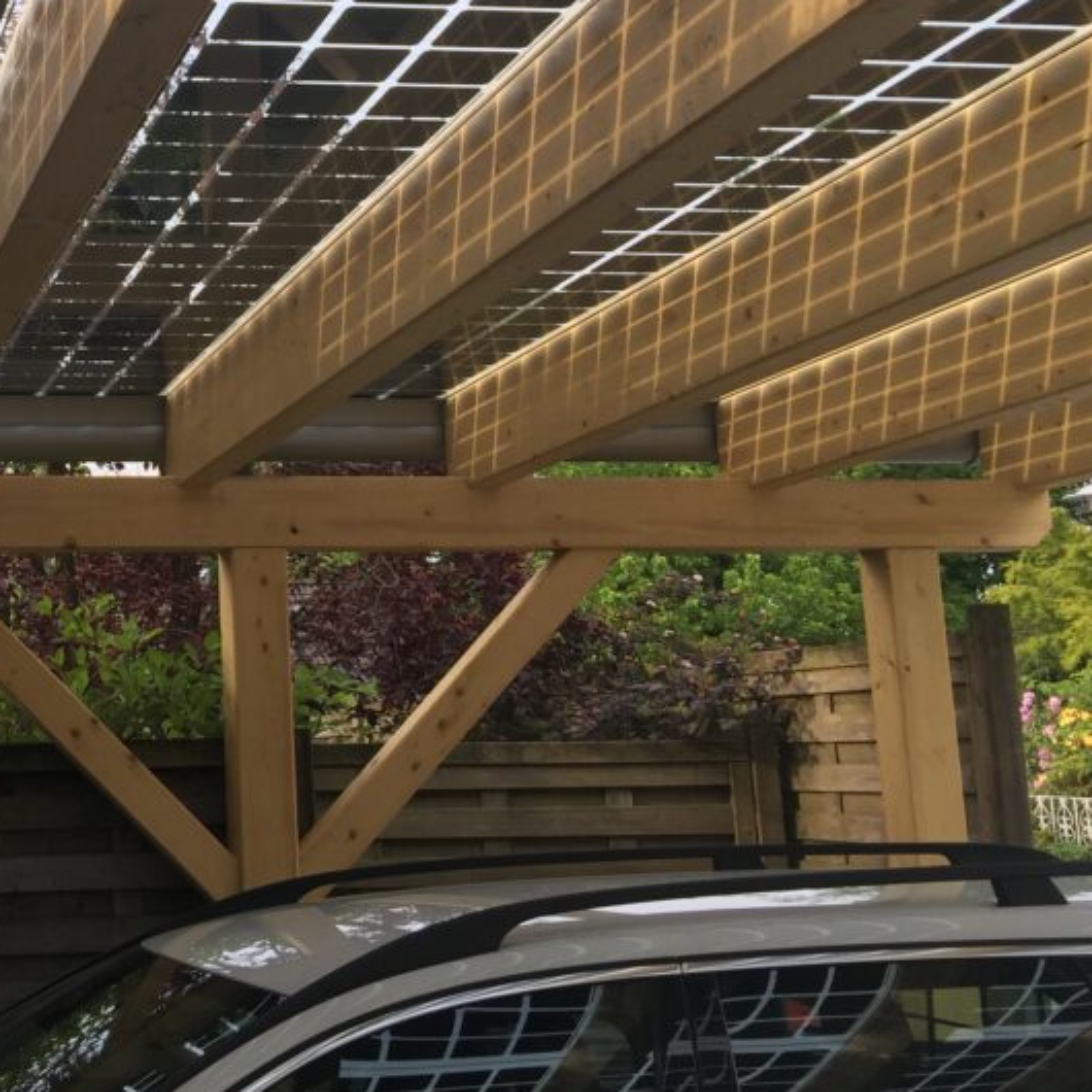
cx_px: 56
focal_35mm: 58
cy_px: 297
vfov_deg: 29.2
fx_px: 2070
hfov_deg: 28.1
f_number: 2.2
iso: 32
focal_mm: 4.15
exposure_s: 1/289
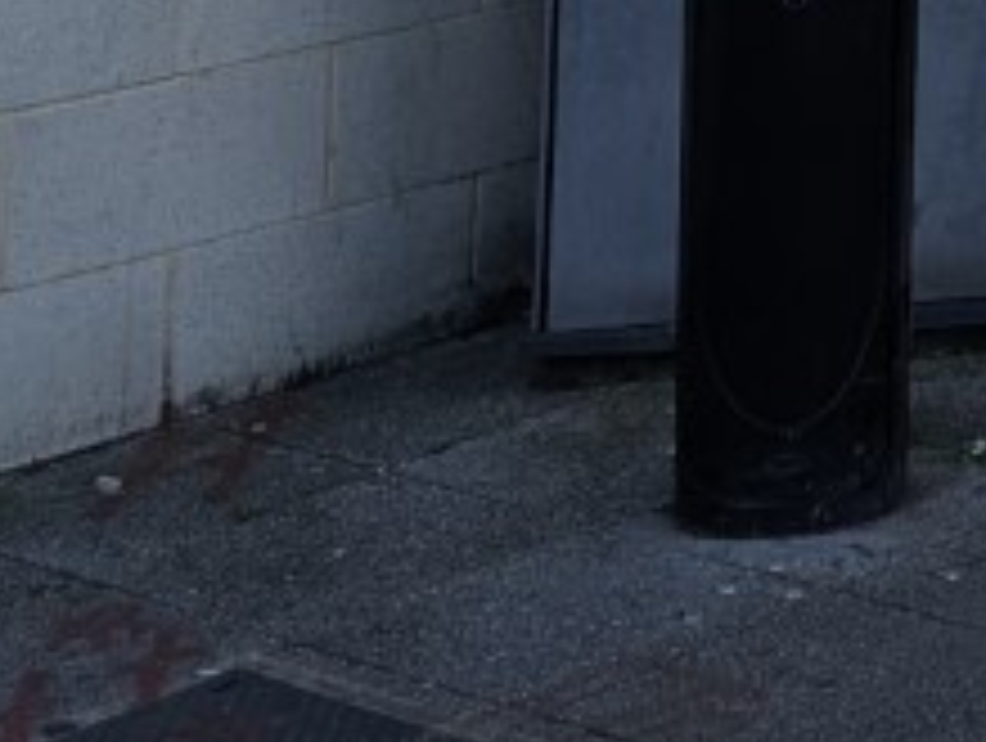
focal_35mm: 131
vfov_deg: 10.1
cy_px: -980
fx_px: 3738
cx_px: 2091
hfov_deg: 12.8
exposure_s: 1/3534
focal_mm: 6.81
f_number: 1.85
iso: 37
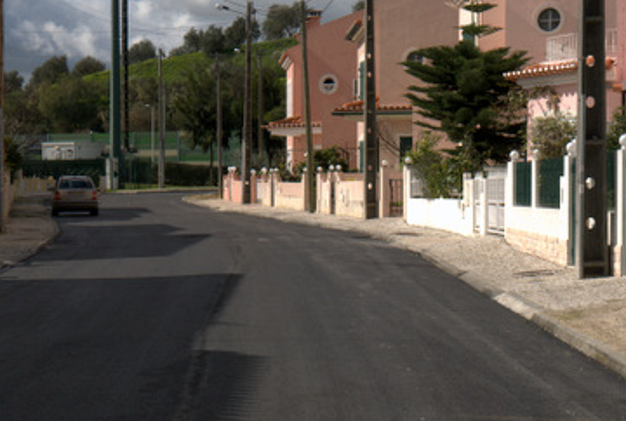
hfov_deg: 20.5
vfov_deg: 13.9
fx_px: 1726
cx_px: 195
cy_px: 248
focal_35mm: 99
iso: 200
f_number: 10
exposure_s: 1/320
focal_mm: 40
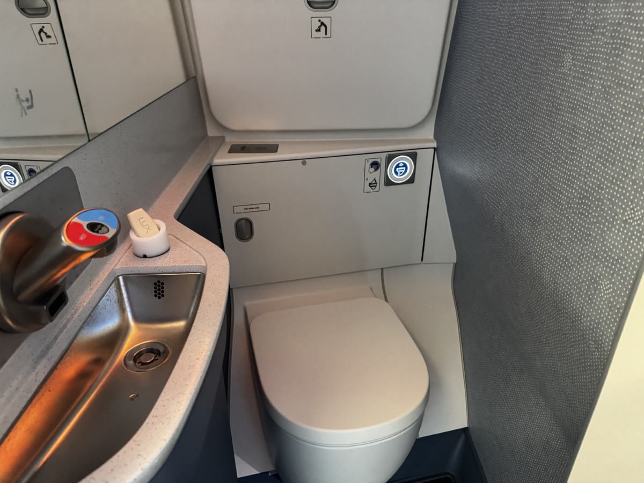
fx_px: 446
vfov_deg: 56.8
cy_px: 242
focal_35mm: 24
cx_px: 322
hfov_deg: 71.6
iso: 500
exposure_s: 1/52
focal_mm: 6.76
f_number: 1.78
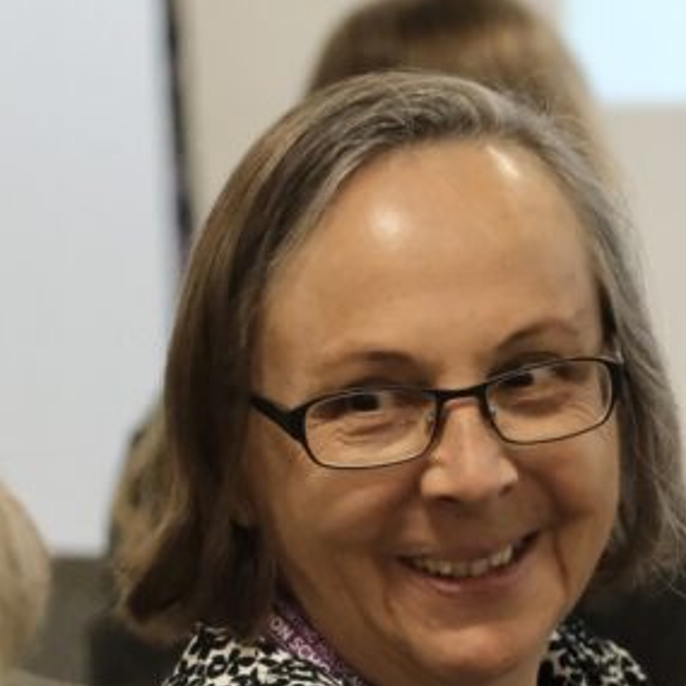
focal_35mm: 312
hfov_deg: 5.6
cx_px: 590
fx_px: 6995
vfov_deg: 5.6
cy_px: 934
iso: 4000
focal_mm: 55
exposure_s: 1/200
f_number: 2.8
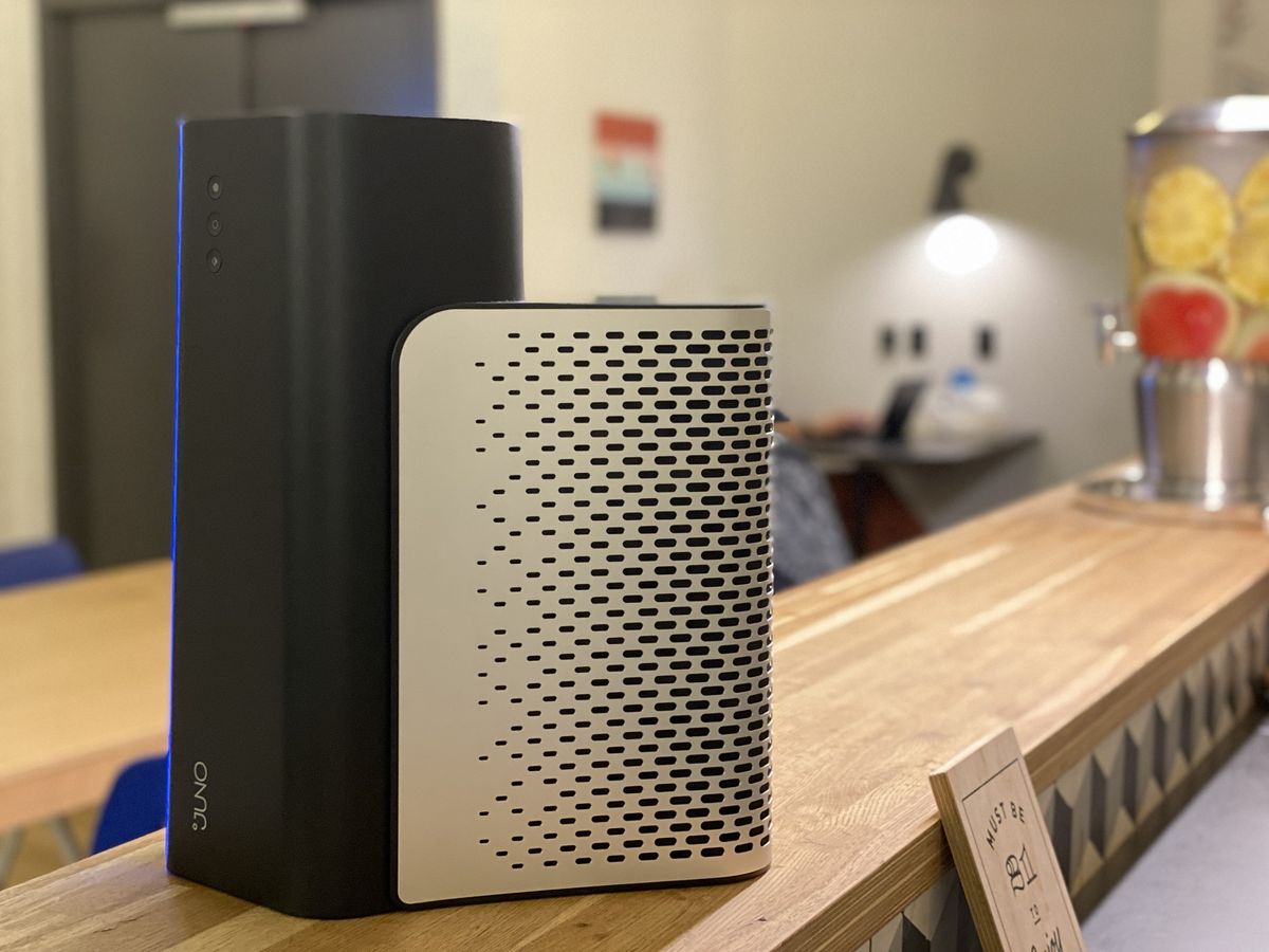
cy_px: 476
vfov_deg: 28.0
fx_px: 1906
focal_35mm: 52
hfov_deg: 36.8
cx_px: 634
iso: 400
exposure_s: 1/40
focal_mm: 6
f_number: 2
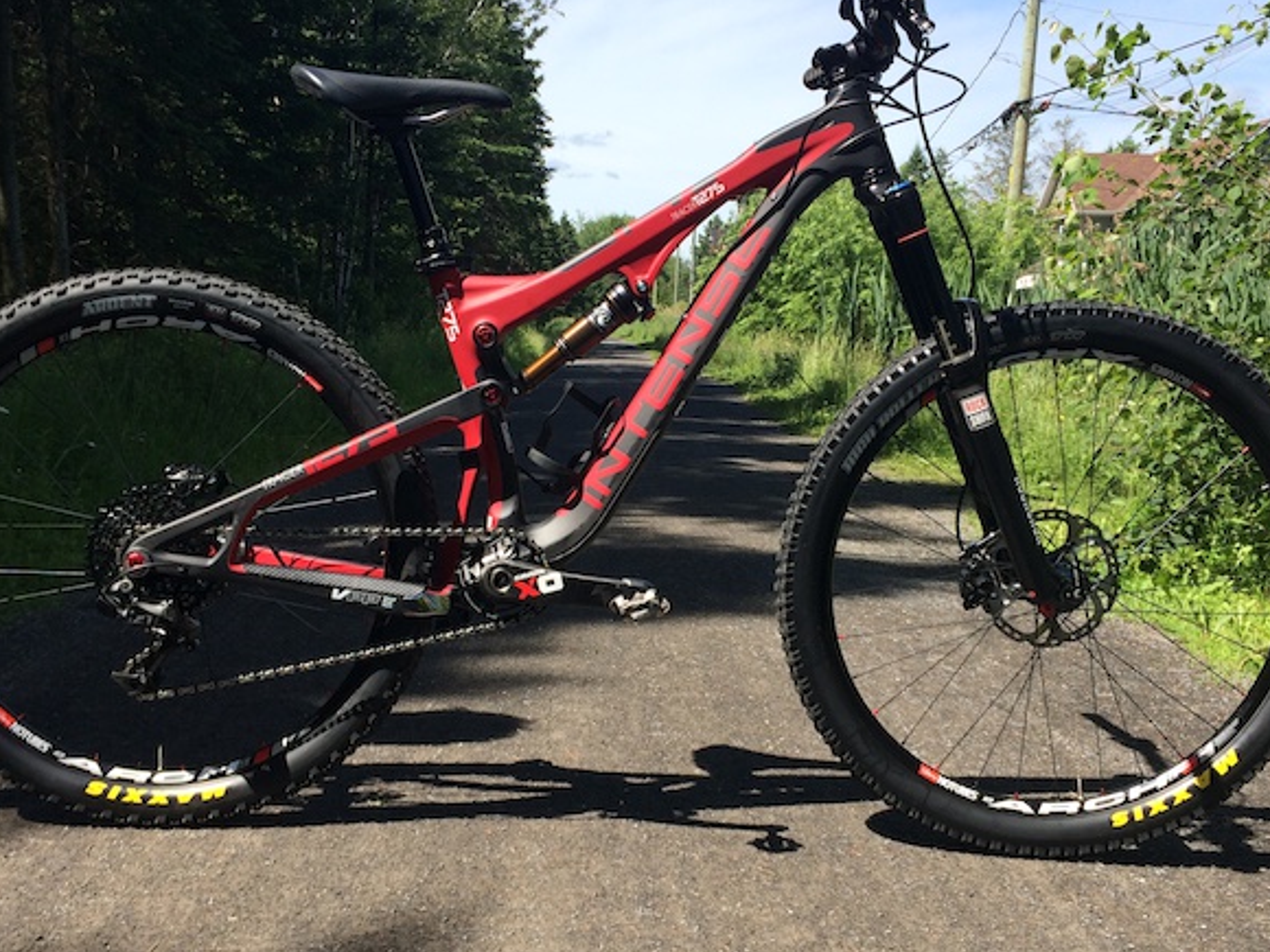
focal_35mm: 40
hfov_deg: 46.8
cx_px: 624
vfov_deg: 35.9
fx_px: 1468
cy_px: 538
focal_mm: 4.15
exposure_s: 1/1109
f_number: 2.2
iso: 32
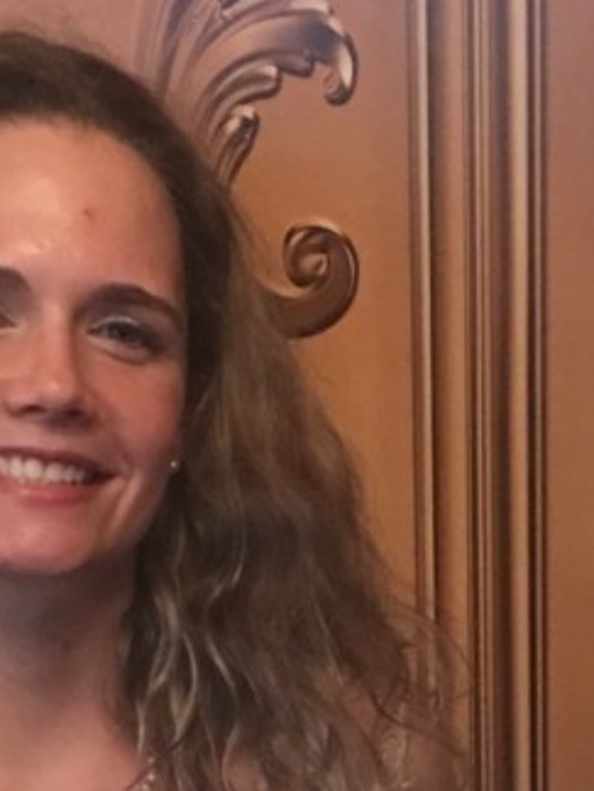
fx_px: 3272
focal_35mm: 143
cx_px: 205
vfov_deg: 12.7
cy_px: 1350
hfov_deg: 10.4
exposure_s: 1/10
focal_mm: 4.15
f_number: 2.2
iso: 80
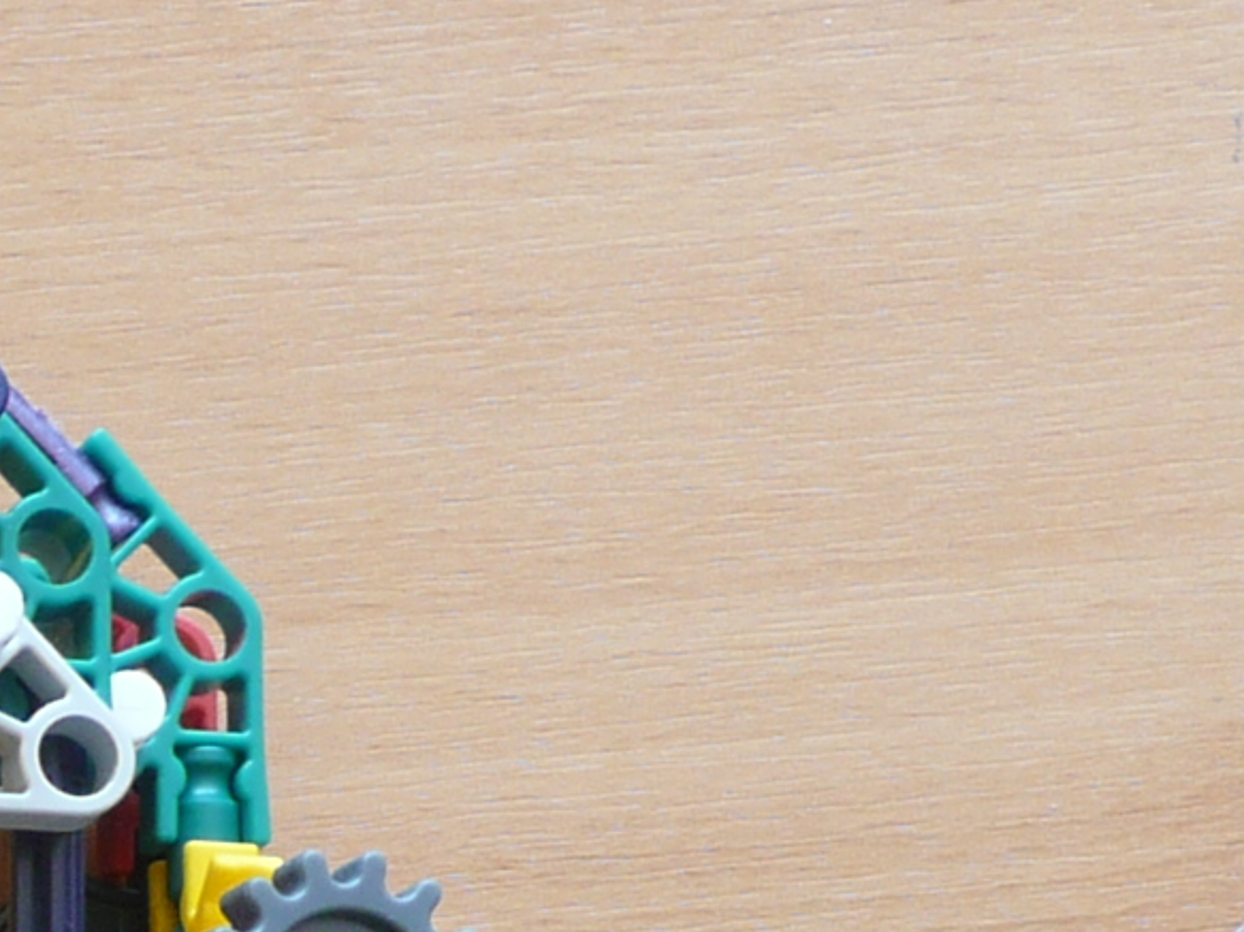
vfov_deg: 11.5
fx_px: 4419
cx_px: -580
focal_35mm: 123
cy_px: 1474
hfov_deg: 14.9
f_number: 3.3
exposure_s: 1/30
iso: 100
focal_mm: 4.6
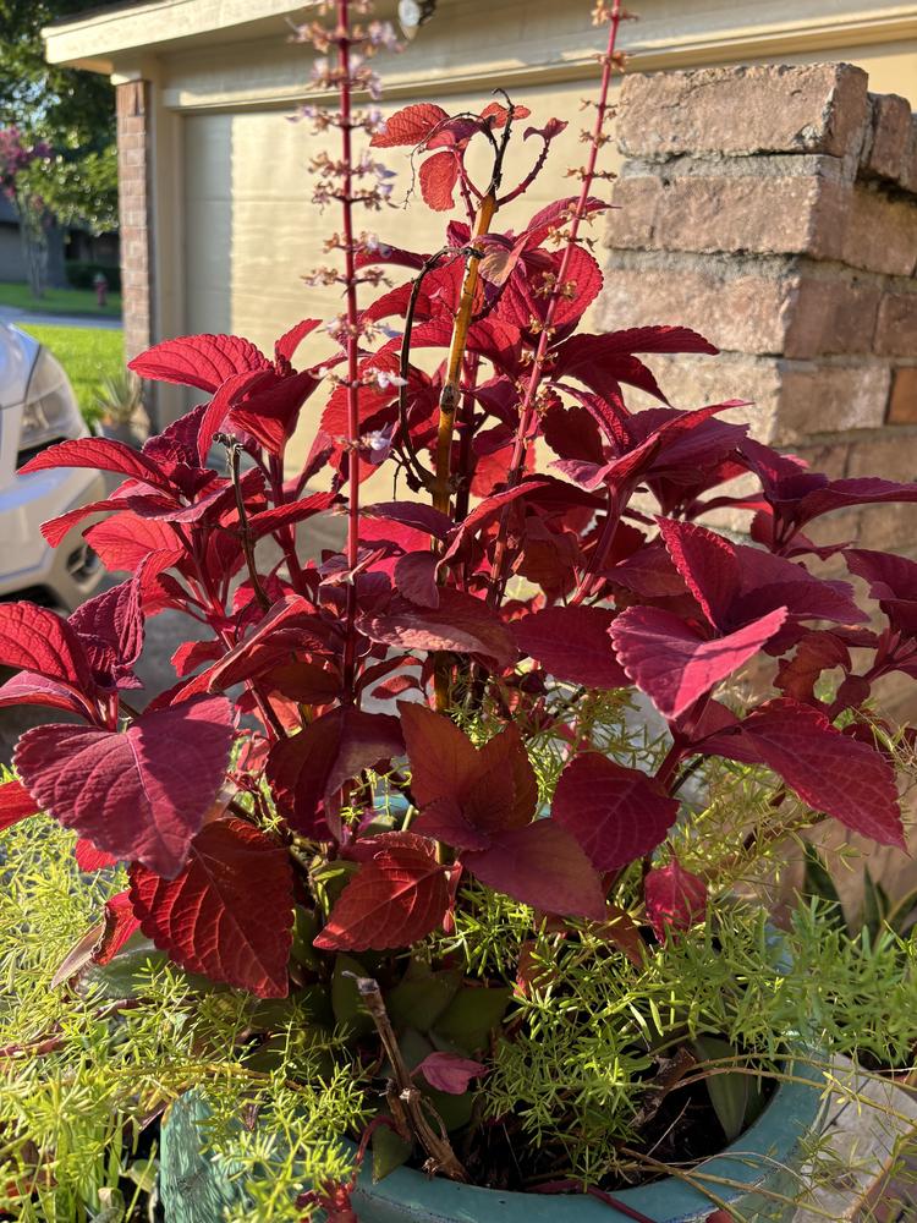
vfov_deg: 67.3
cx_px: 458
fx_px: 918
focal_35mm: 26
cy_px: 612
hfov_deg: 53.1
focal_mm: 5.96
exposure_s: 1/358
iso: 50
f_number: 1.6
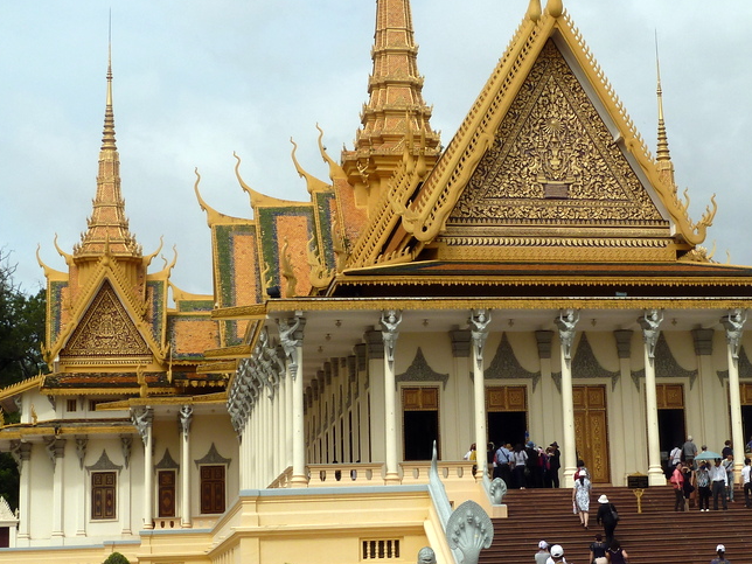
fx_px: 1521
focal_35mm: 70
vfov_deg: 21.0
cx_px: 506
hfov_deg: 27.6
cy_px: 291
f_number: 5.6
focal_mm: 7.3
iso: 80
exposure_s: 1/500
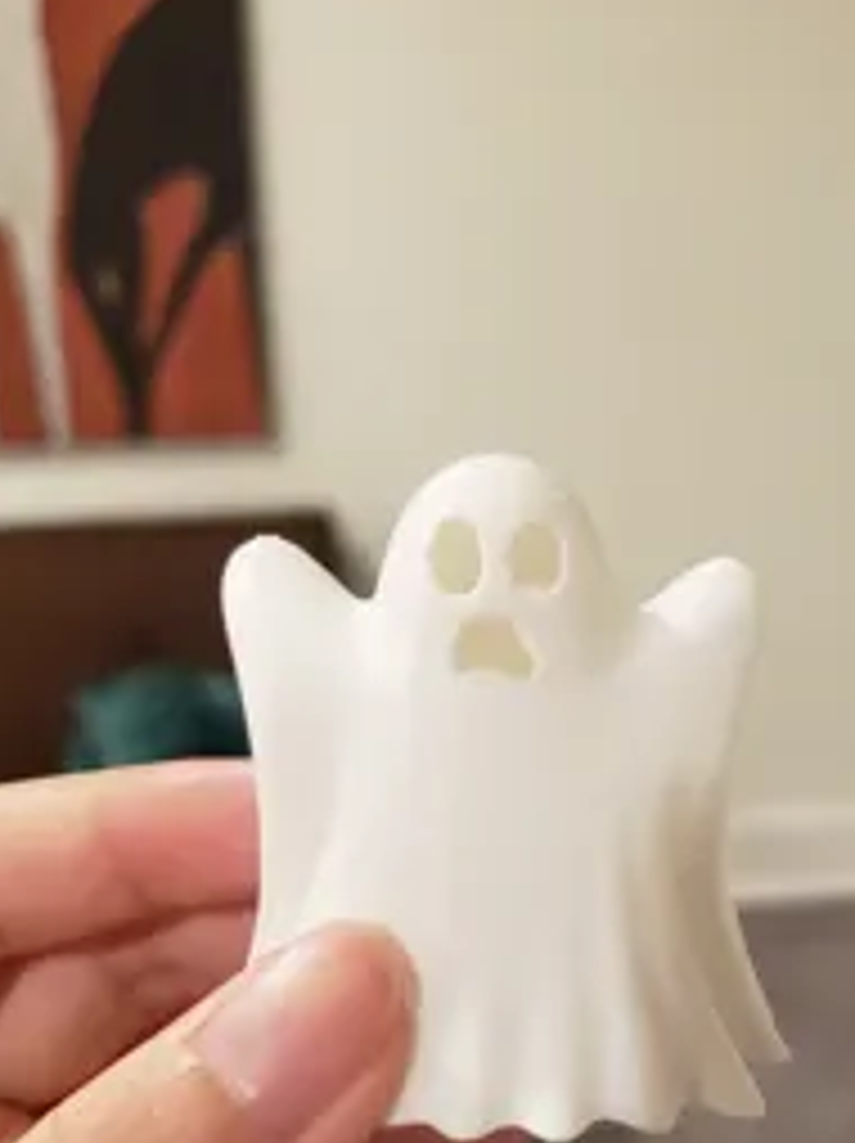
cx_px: 504
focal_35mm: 41
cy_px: 738
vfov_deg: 45.3
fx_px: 1353
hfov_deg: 35.0
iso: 320
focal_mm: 4.3
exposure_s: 1/60
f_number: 1.5
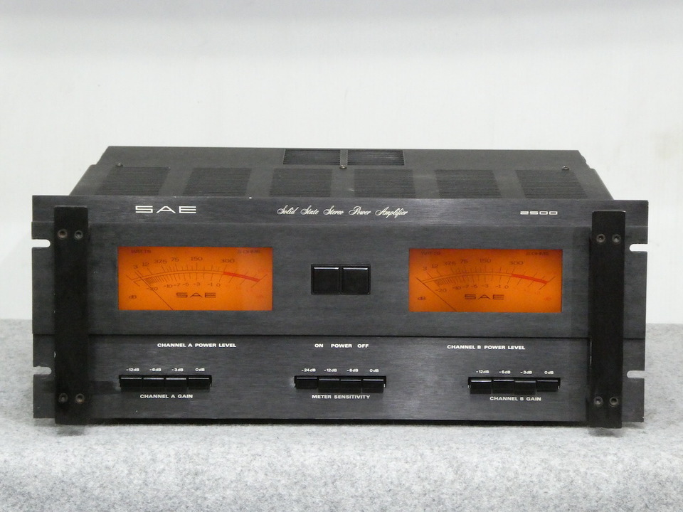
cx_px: 342
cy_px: 256
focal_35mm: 143
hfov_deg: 13.8
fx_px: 2821
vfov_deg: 10.4
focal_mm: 25.6
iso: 1600
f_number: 5.4
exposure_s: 1/40
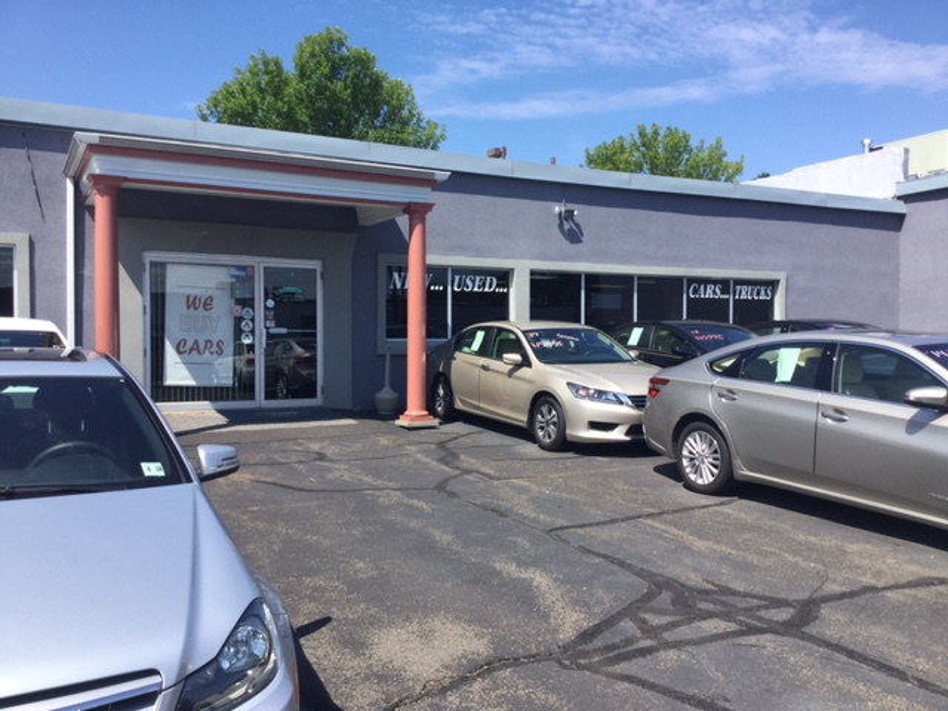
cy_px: 356
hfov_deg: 58.4
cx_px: 474
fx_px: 849
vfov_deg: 45.4
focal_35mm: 31
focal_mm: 3.3
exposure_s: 1/895
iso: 25
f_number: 2.4
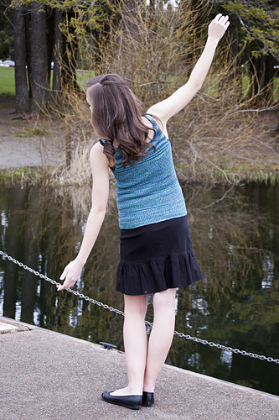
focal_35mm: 82
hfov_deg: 16.5
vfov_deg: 24.6
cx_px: 140
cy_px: 210
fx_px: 960
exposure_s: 1/125
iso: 200
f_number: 5.6
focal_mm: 55
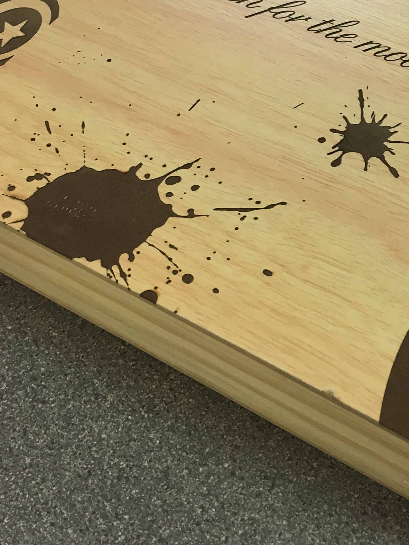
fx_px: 961
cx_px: 400
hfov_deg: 23.1
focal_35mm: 61
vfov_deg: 30.6
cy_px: 77
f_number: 2.2
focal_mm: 4.15
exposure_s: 1/33
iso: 64
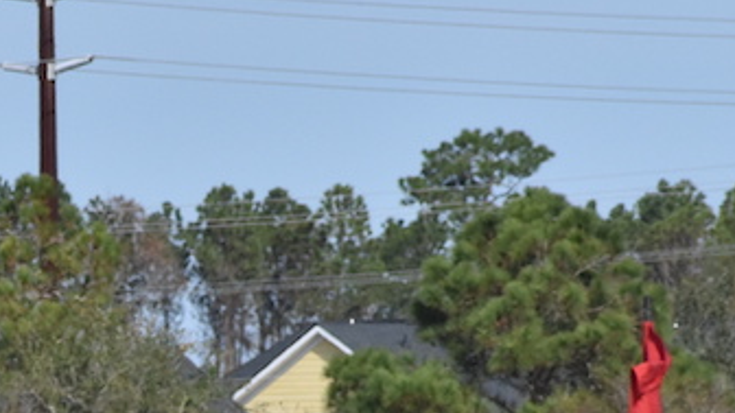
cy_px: 565
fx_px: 20074
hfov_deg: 2.1
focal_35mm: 1030
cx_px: -212
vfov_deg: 1.2
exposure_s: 1/3200
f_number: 10
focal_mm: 220
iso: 1100
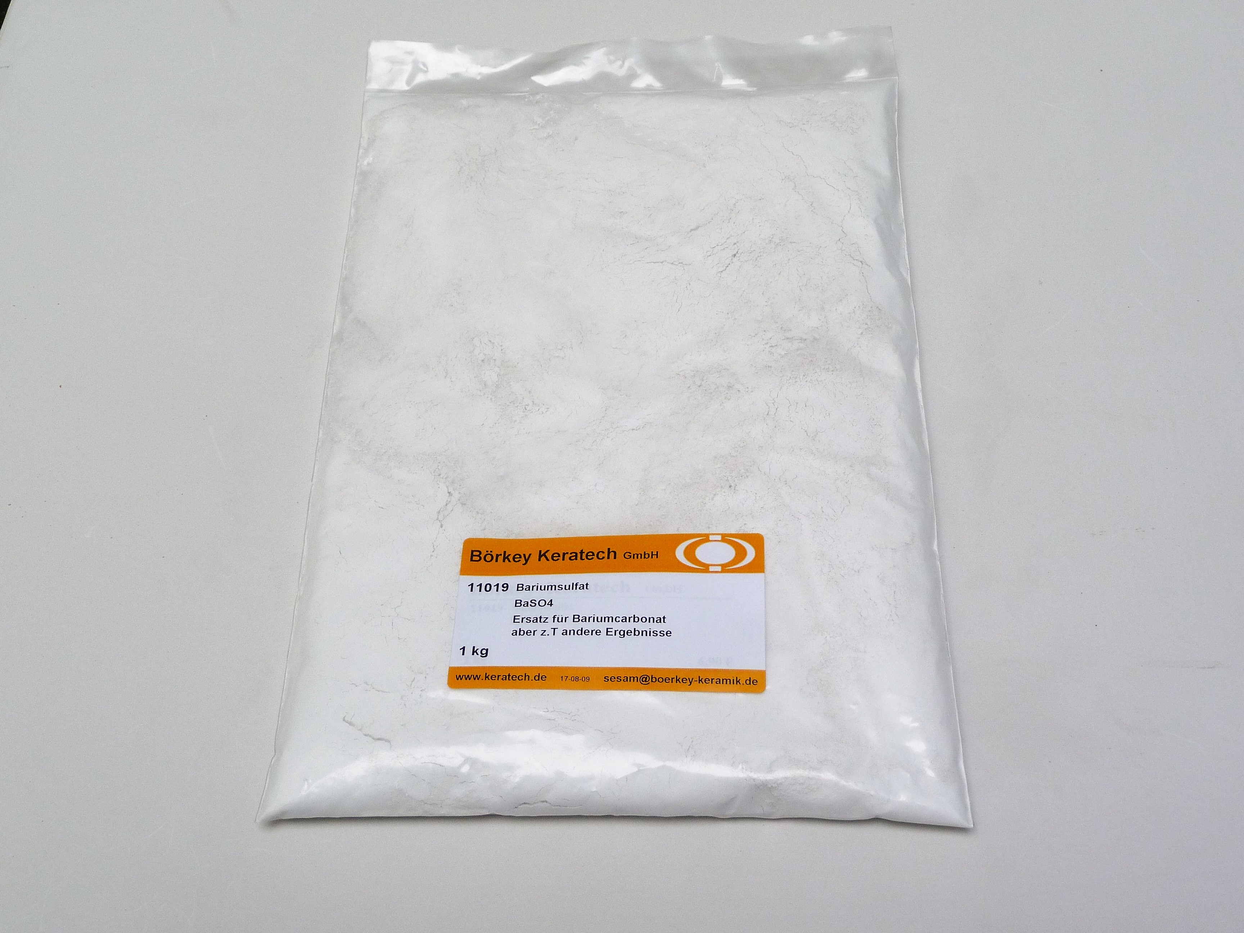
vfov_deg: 33.6
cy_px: 466
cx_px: 622
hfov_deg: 43.9
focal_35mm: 43
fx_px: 1545
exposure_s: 1/200
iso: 100
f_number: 4
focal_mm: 7.1
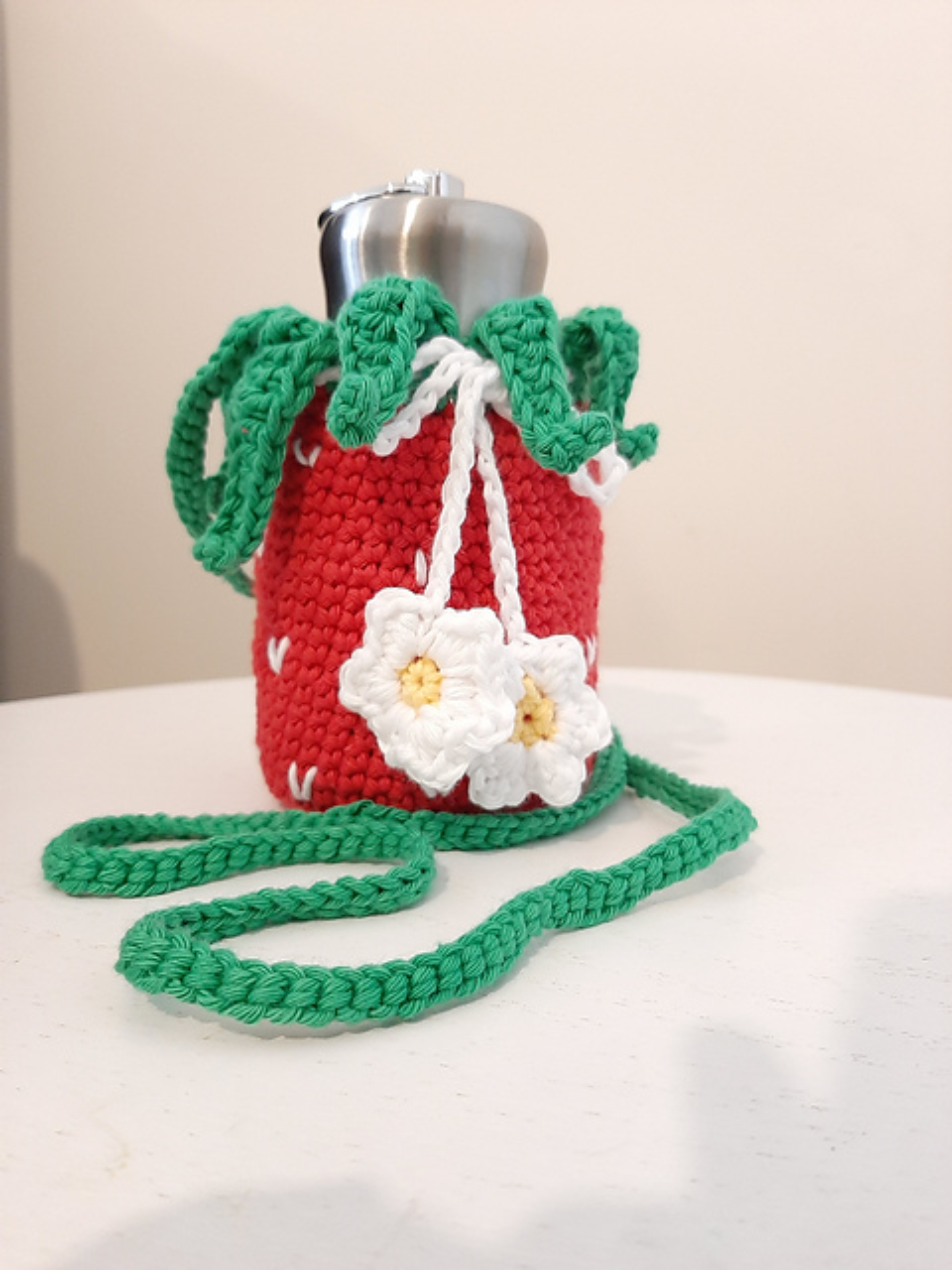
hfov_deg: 53.1
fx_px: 953
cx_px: 476
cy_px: 635
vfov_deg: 67.3
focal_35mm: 26
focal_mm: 3.93
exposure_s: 1/25
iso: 320
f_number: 1.7
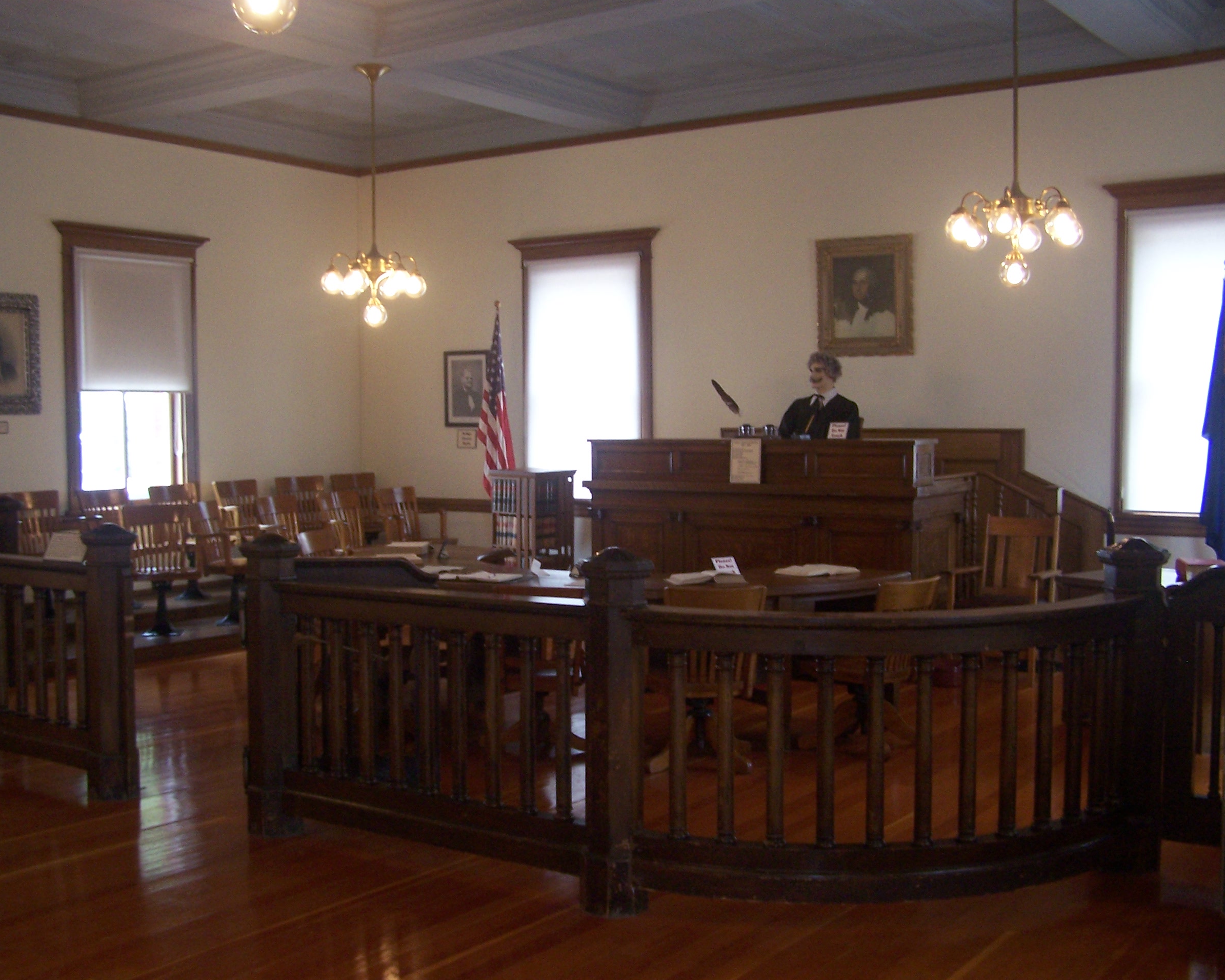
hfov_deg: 45.8
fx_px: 1450
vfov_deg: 37.3
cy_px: 488
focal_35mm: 40
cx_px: 600
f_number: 2.8
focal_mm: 6.3
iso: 140
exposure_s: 1/8
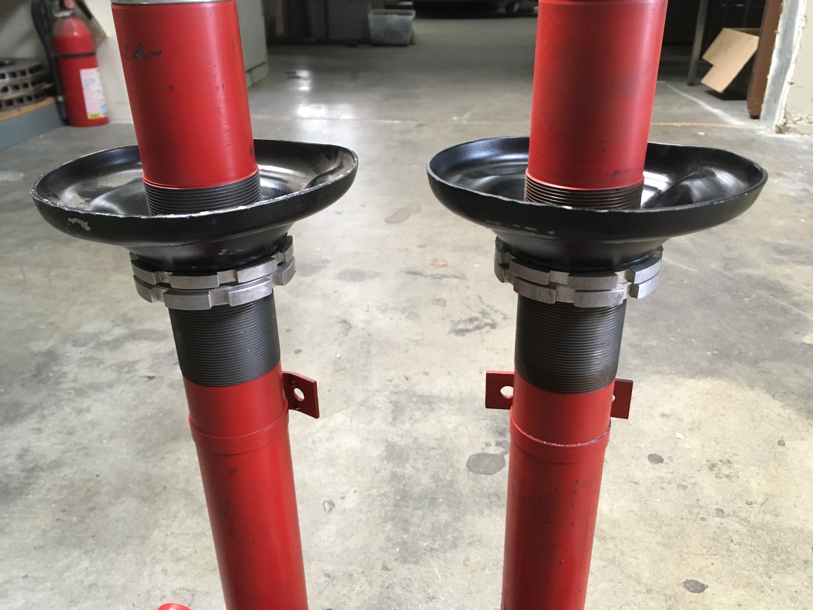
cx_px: 406
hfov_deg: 61.7
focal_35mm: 29
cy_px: 305
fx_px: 681
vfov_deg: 48.2
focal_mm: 4.15
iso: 125
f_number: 2.2
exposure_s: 1/30
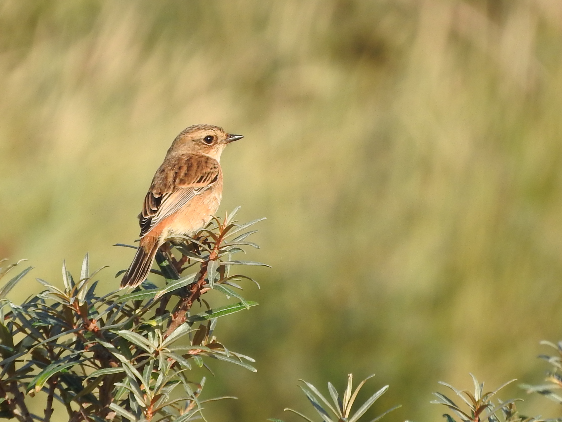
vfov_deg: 1.9
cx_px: 281
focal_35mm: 800
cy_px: 211
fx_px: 12989
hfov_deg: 2.5
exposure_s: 1/400
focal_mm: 143.3
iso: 100
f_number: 5.6
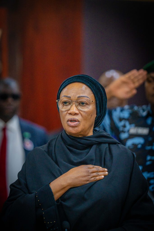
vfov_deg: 10.3
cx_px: 77
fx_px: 1283
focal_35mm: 200
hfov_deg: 6.9
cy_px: 116
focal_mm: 200
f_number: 2.8
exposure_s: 1/100
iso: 2500
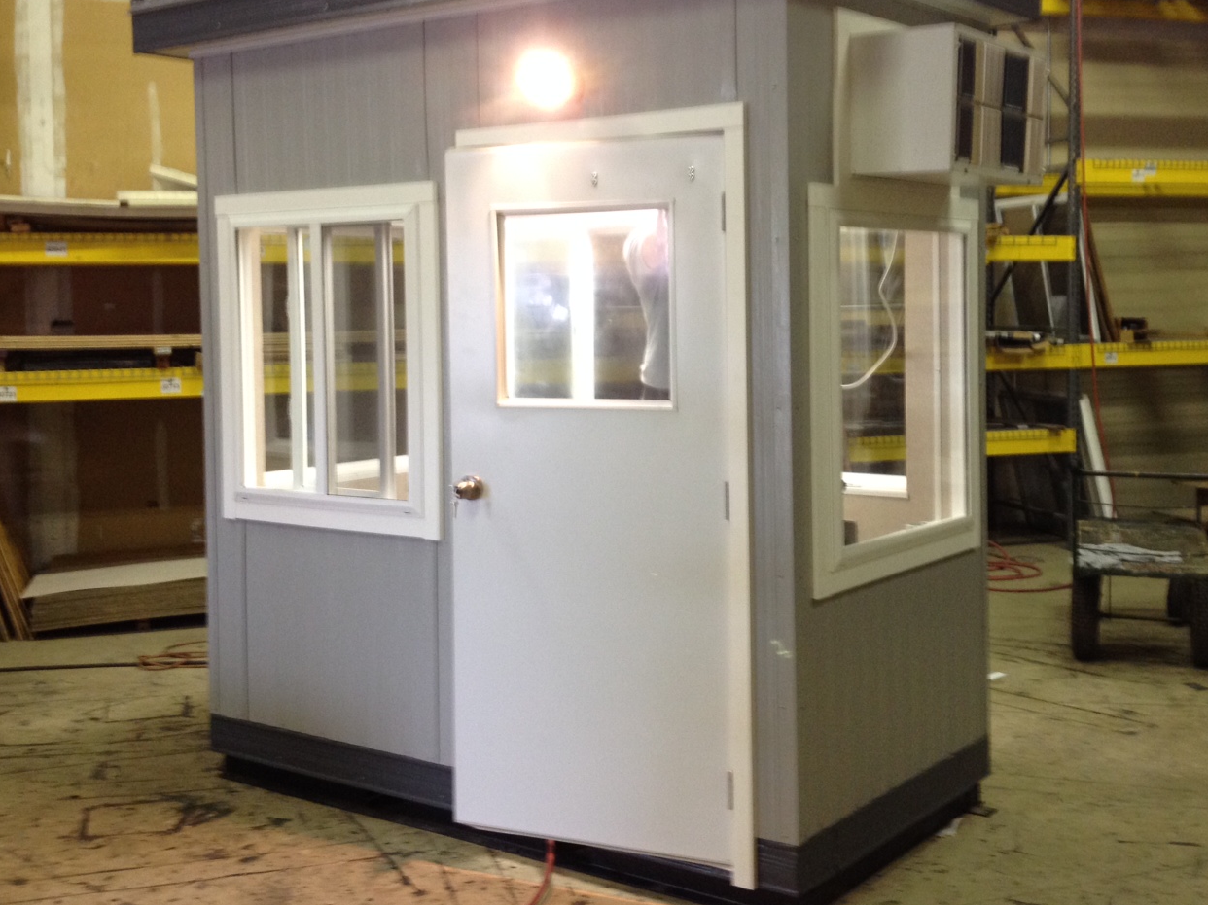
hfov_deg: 41.2
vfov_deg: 31.4
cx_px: 684
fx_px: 1605
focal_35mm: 46
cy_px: 364
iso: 125
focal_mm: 4.28
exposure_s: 1/20
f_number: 2.4
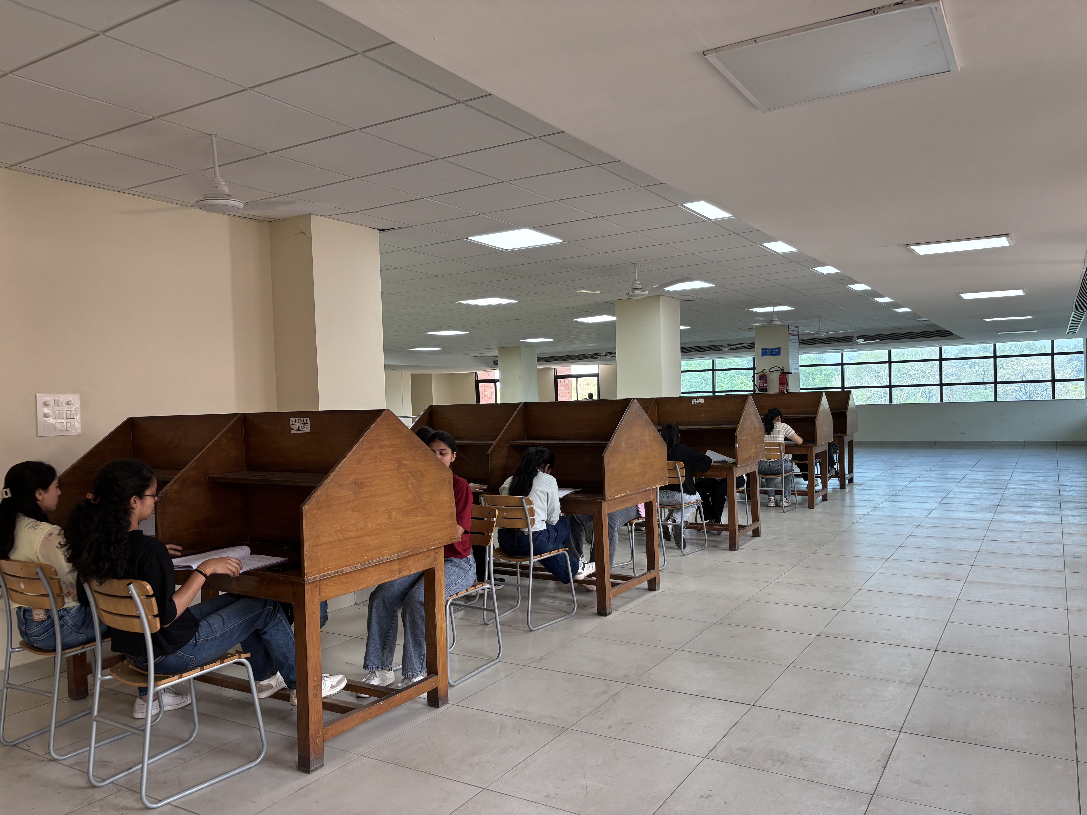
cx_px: 544
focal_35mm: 26
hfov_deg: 67.3
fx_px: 816
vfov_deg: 53.1
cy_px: 408
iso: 64
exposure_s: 1/100
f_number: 1.6
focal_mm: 5.96
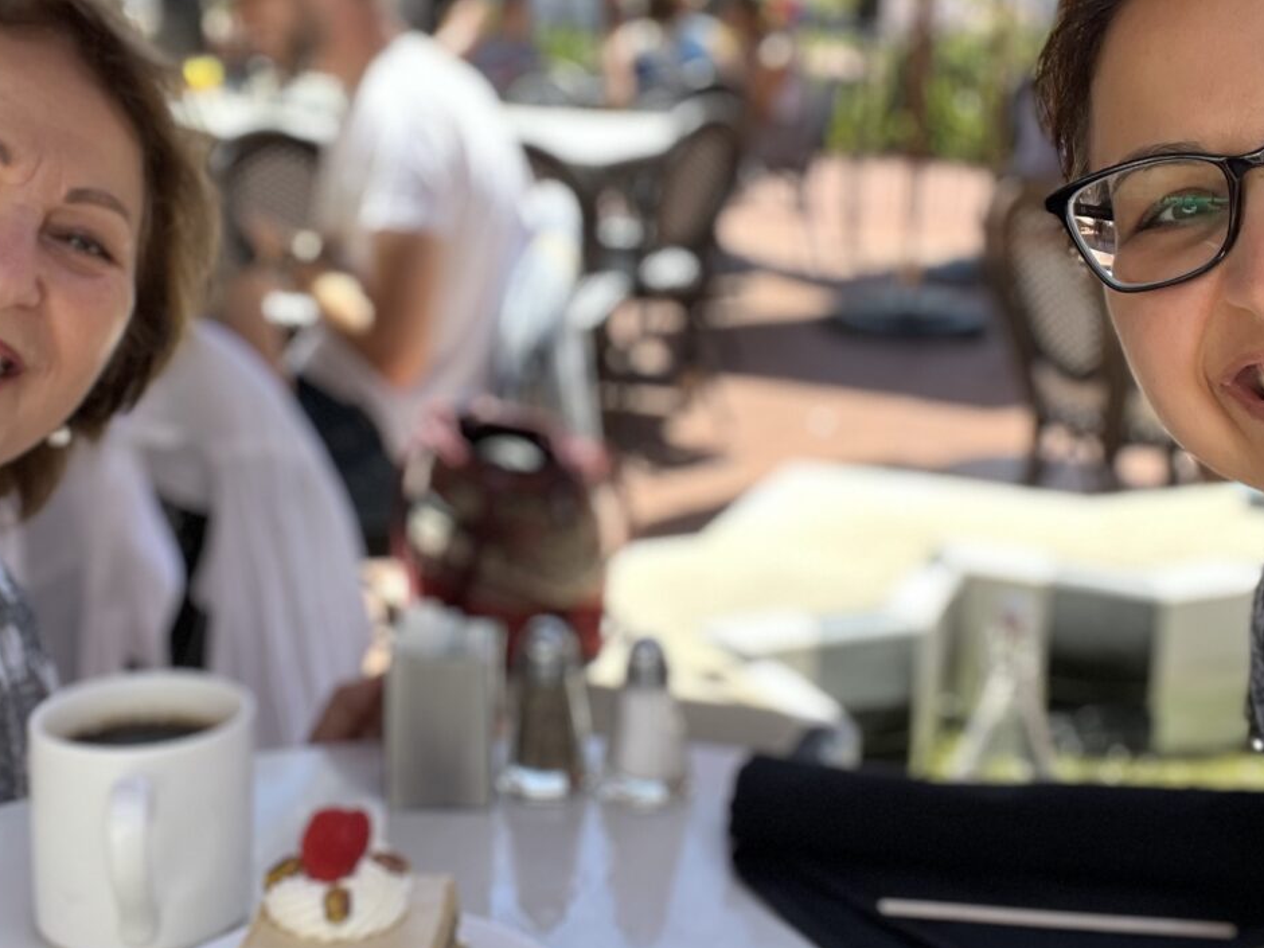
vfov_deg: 29.5
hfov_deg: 38.9
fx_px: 1789
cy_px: 343
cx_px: 627
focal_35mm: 49
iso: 40
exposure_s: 1/172
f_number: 2.2
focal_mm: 2.71
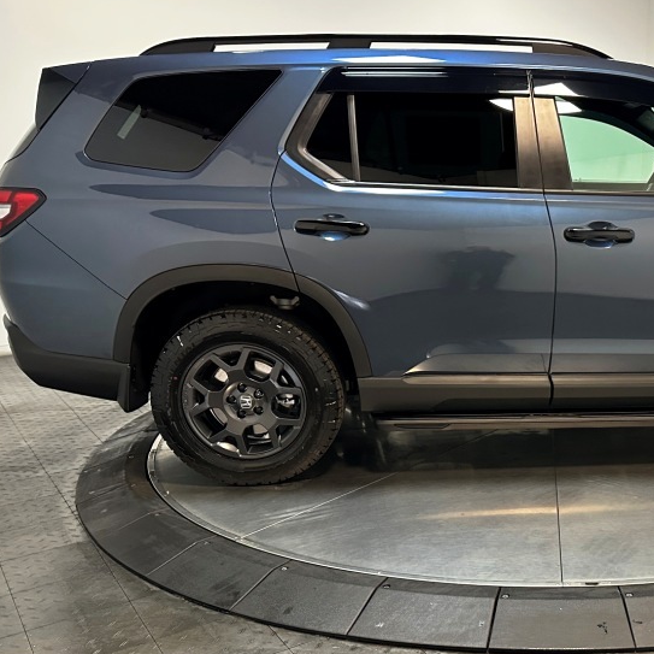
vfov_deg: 41.5
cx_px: 535
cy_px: 413
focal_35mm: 40
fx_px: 855
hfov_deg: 40.0
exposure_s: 1/60
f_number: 1.78
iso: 640
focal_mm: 6.86
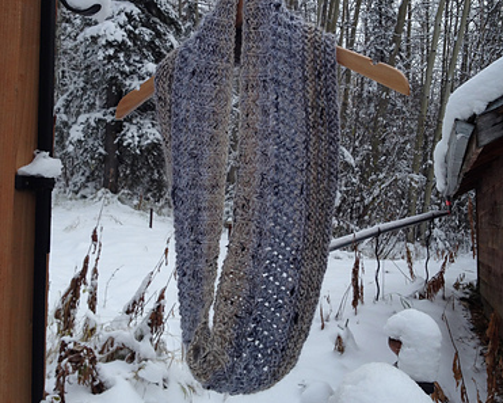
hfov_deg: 40.3
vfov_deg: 32.6
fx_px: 685
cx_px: 250
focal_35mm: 46
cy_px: 148
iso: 50
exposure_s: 1/569
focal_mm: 4.28
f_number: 2.4
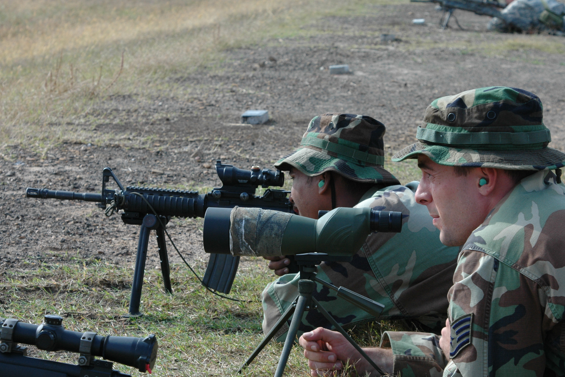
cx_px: 284
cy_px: 188
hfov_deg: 19.3
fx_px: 1664
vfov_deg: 12.9
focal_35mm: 106
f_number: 8
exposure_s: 1/250
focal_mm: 70
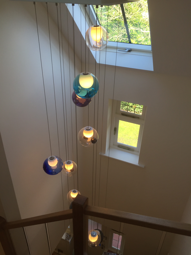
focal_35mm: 29
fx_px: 213
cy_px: 128
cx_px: 96
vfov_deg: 61.7
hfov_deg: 48.2
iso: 40
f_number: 2.2
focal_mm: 4.15
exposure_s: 1/100
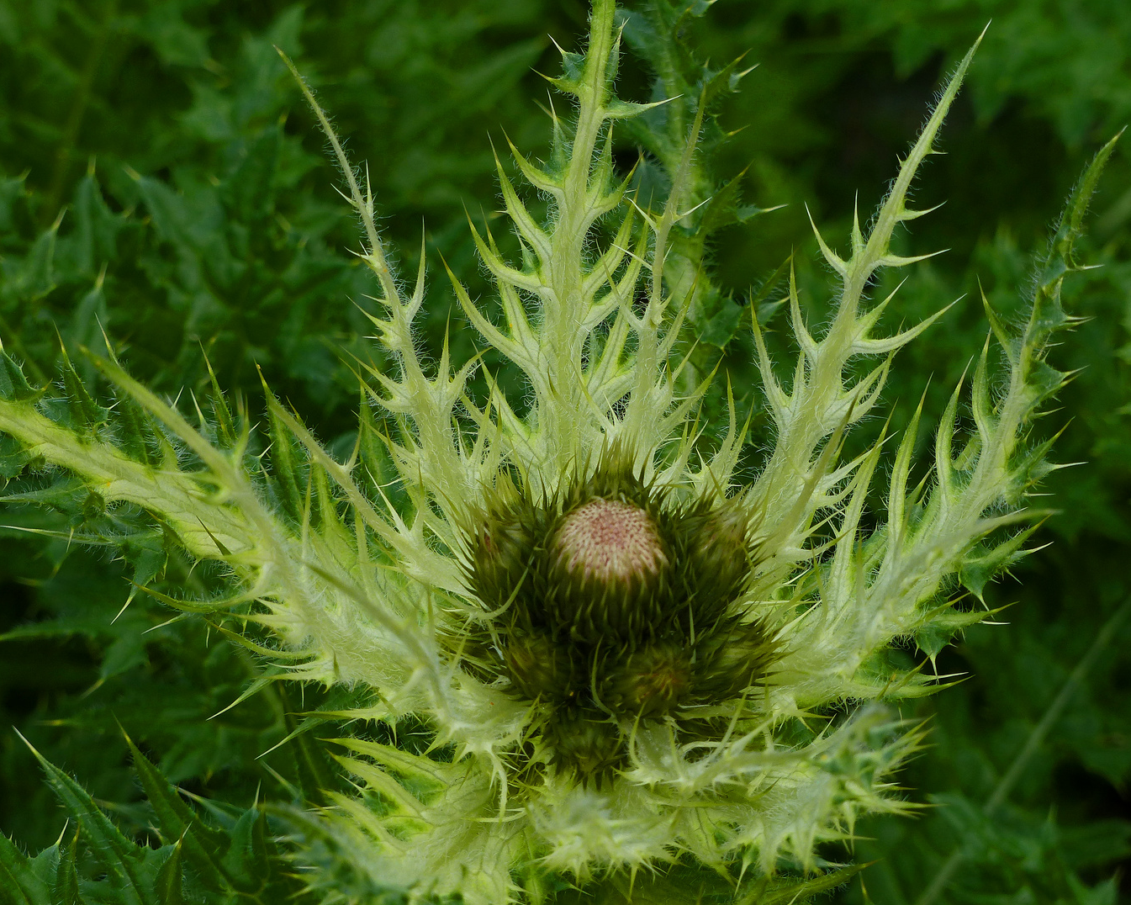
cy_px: 453
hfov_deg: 7.6
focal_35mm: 256
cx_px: 548
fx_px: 8569
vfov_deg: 6.0
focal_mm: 44
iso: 100
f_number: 4
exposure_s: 1/500
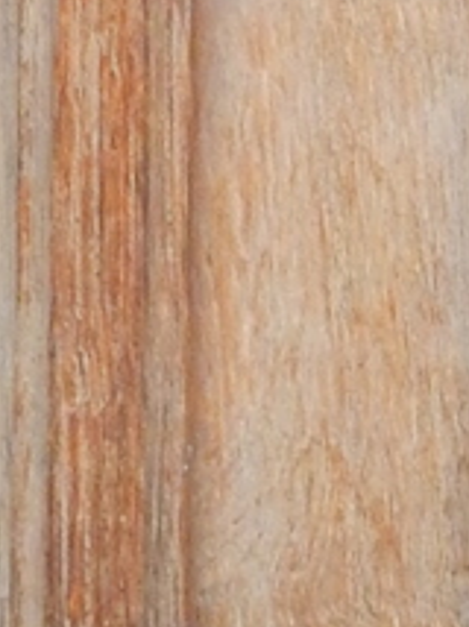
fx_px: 9612
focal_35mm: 531
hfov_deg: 2.8
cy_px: 1313
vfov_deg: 3.7
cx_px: 1413
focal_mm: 12.6
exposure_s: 1/100
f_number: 4.8
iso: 400
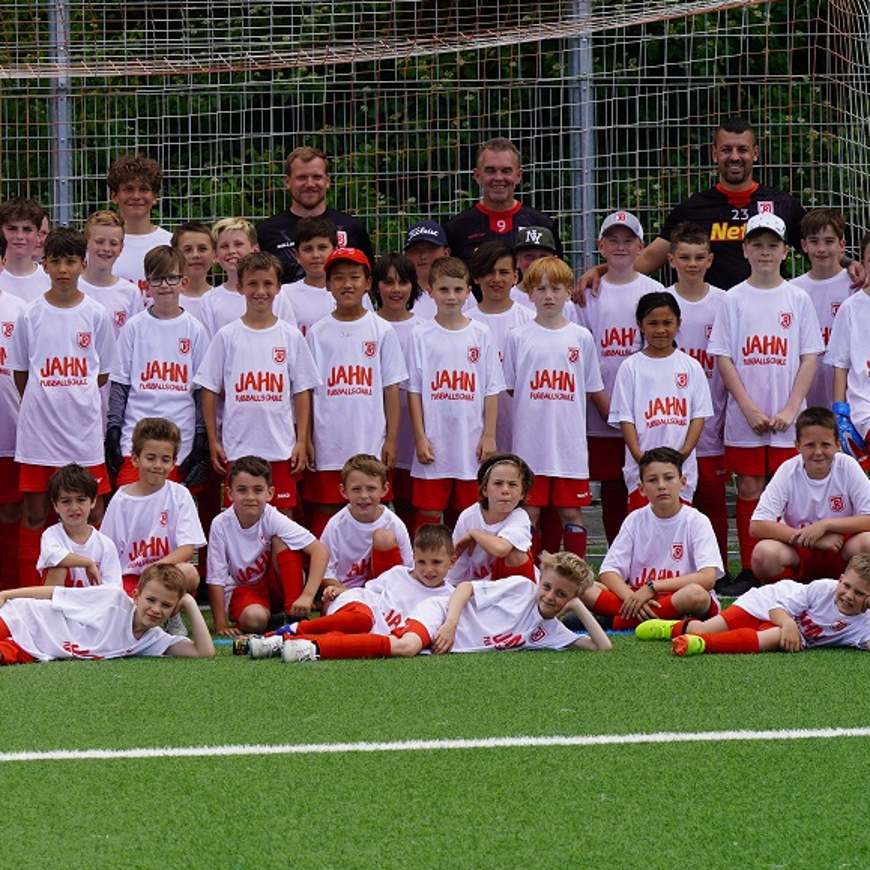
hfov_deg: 9.4
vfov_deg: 9.5
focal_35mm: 185
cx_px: -17
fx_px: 5260
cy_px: 440
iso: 100
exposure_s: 1/320
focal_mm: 70
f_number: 5.6
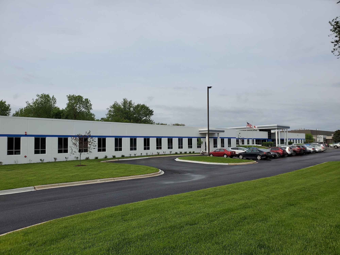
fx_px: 255
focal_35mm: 26
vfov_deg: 53.1
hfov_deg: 67.3
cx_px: 170
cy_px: 128
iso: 50
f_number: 2.4
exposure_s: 1/1604
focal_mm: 4.3
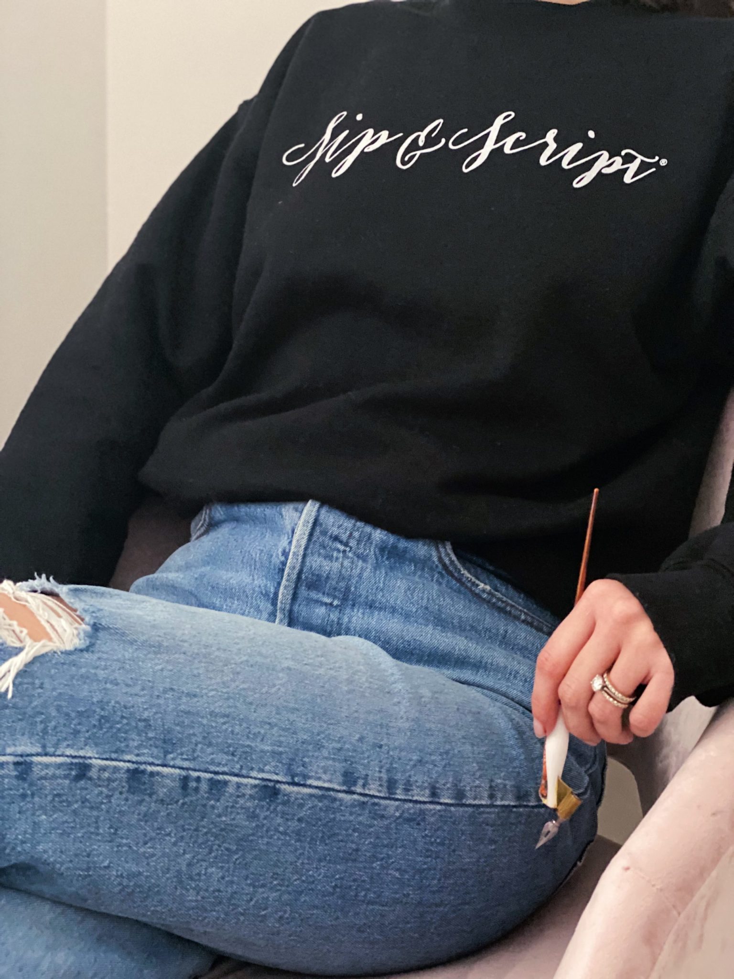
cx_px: 367
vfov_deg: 36.8
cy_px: 490
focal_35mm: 52
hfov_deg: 28.0
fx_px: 1470
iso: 640
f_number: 2
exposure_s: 1/15
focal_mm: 6
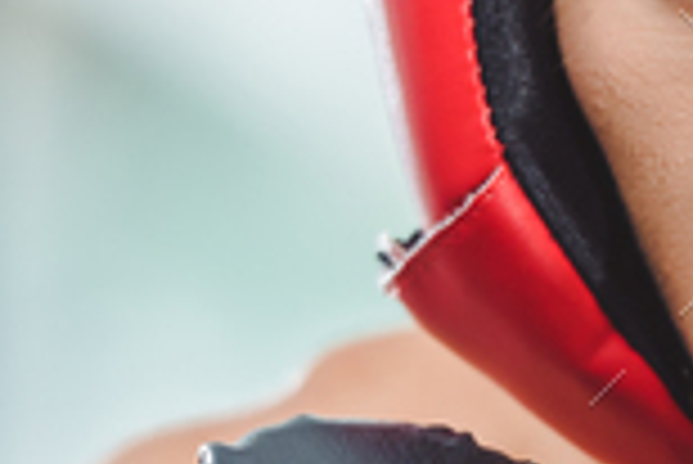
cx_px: 810
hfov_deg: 1.8
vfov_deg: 1.2
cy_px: 802
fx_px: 22158
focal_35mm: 1150
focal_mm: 200
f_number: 3.2
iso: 100
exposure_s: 1/160
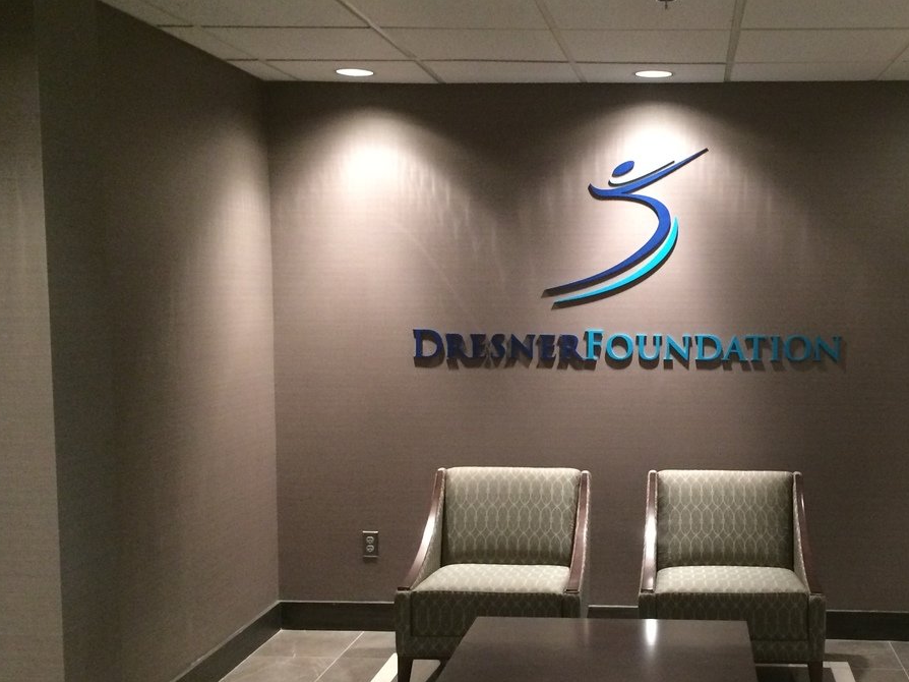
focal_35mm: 47
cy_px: 419
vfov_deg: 30.8
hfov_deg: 39.7
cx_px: 638
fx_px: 1234
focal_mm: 4.12
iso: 250
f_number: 2.2
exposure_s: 1/30
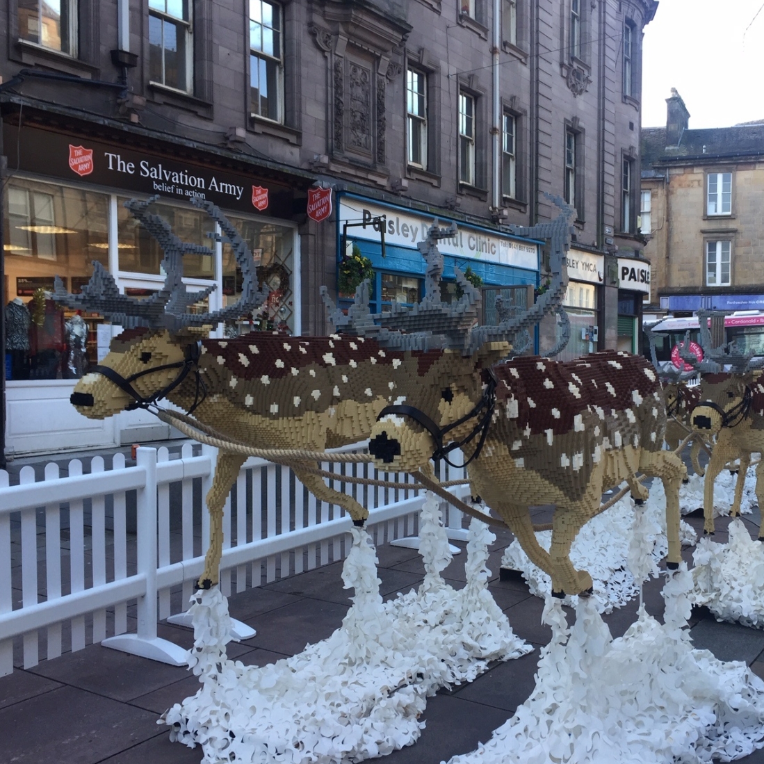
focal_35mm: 35
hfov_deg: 46.6
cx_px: 496
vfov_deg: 47.2
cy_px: 387
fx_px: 874
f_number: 2.2
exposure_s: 1/100
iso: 32
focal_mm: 4.15
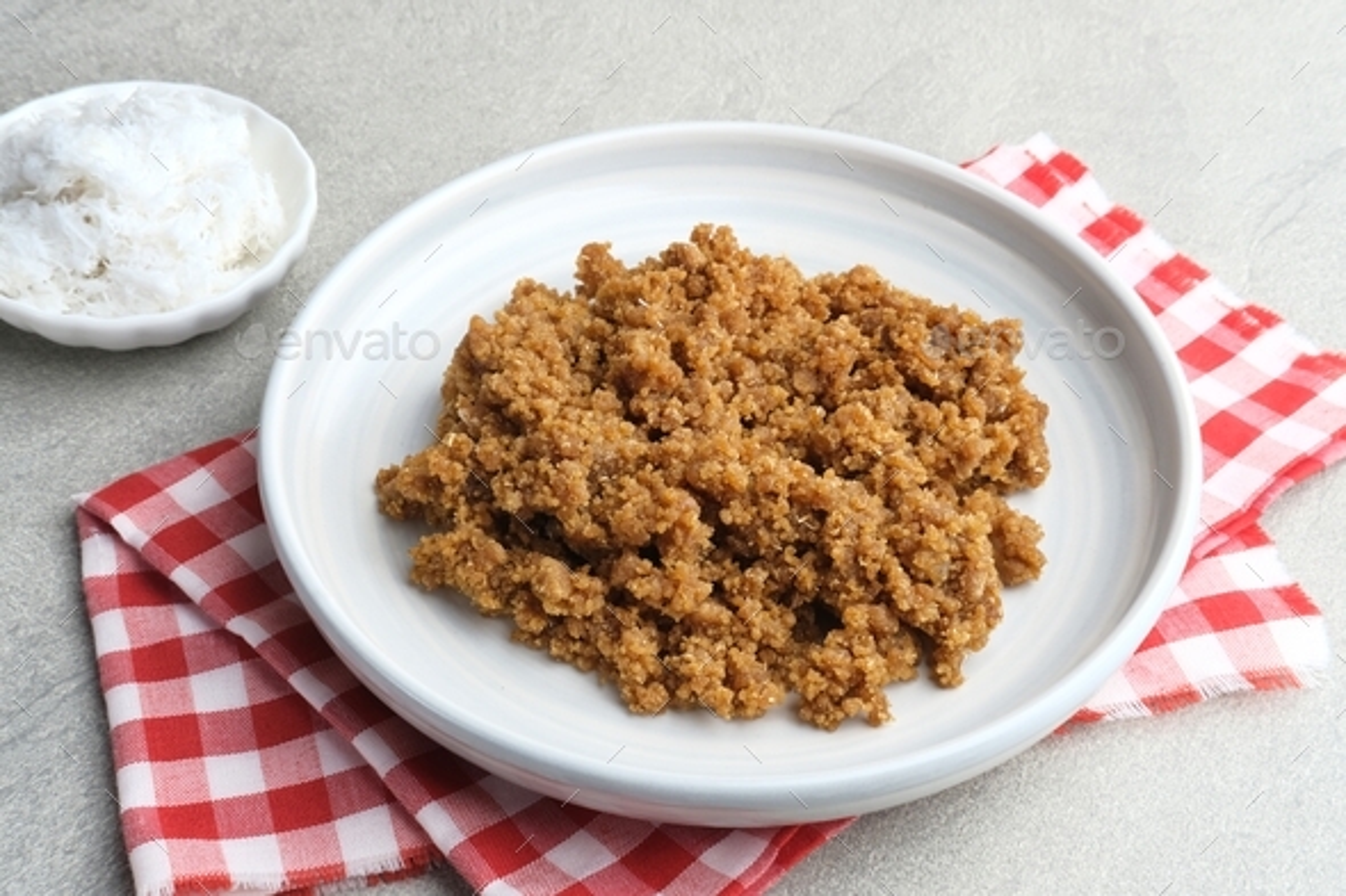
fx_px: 1981
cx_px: 673
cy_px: 448
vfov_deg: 25.5
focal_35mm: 53
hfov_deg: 37.5
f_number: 16
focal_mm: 35
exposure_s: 1/160
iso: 500
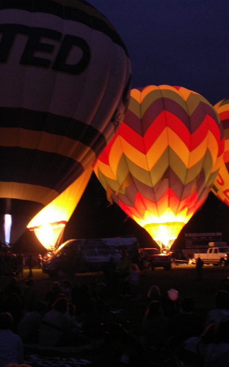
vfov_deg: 40.3
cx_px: 122
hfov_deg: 25.8
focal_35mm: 50
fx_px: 500
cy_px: 182
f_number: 2.8
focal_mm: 5.86
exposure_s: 1/15
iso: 160
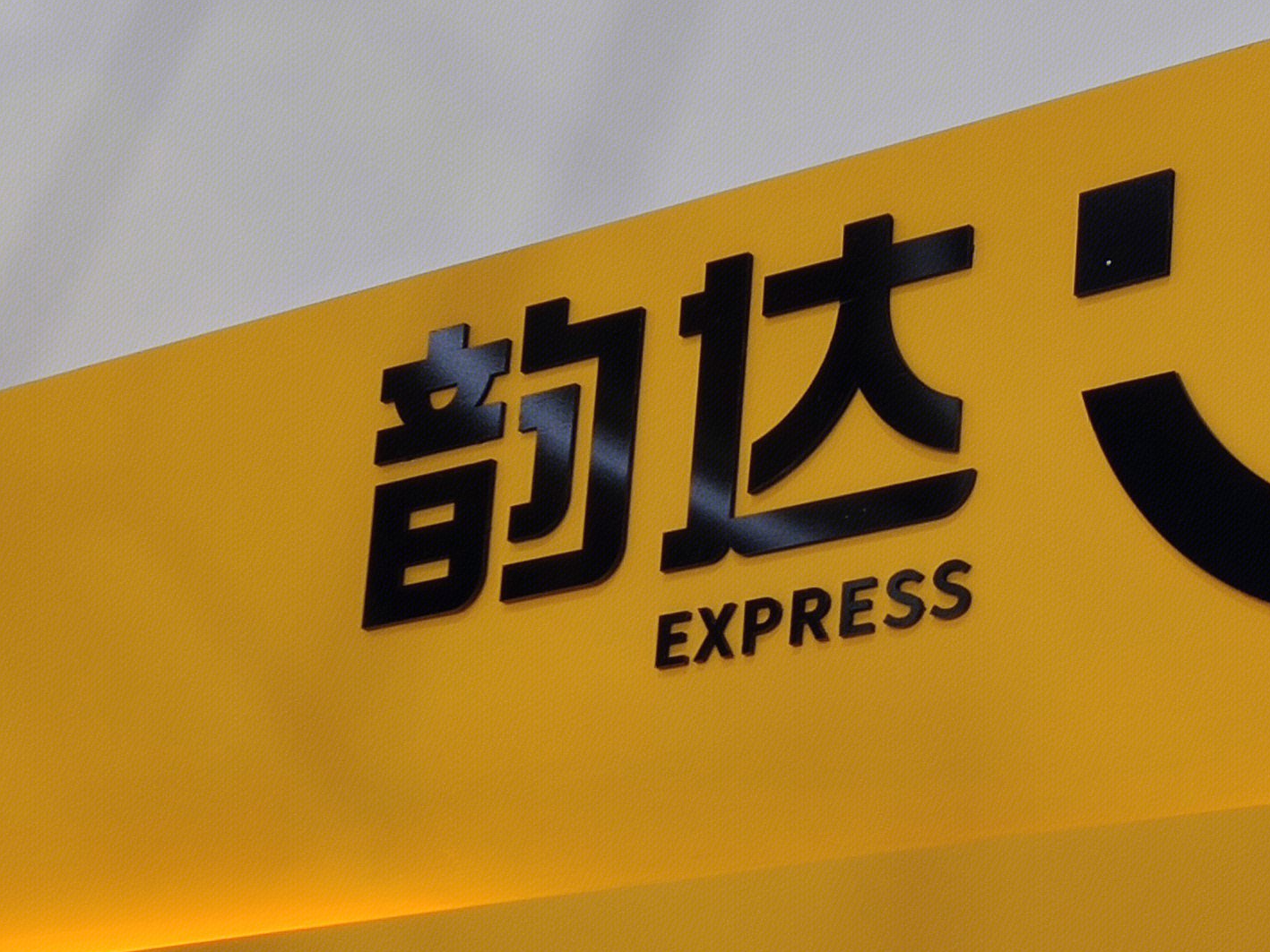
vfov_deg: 15.2
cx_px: 895
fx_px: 3522
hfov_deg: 20.3
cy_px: 872
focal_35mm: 96
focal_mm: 4.75
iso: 124
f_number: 1.75
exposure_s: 1/100
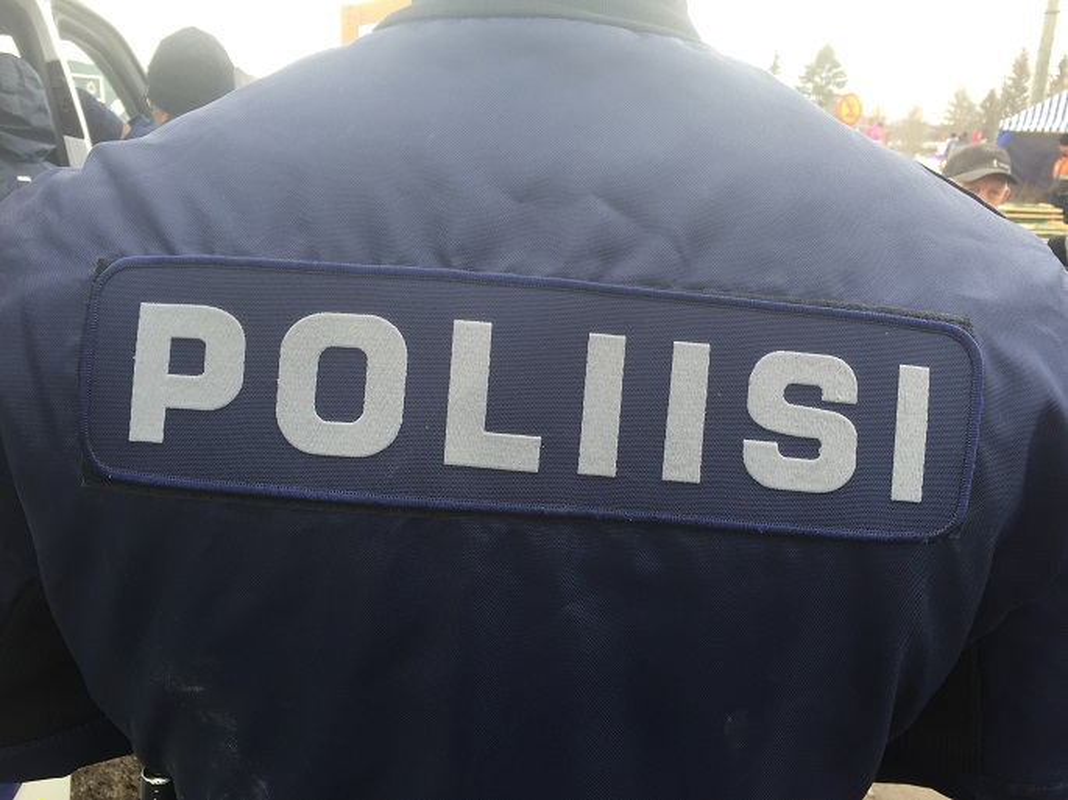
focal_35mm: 29
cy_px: 400
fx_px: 894
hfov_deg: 61.7
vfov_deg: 48.2
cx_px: 534
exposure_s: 1/196
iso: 32
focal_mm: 4.15
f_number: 2.2
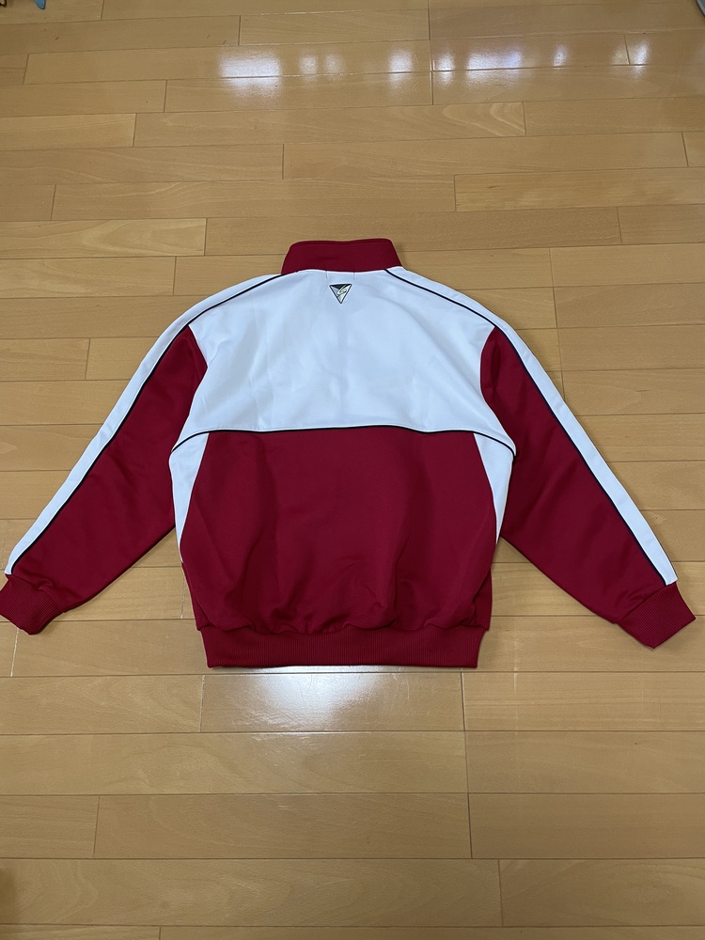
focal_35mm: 26
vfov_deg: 67.3
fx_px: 706
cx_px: 352
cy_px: 470
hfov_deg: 53.1
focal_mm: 4.2
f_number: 1.6
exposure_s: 1/60
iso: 100
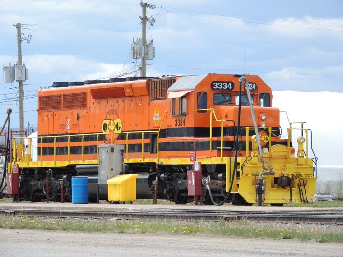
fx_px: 2477
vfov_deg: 5.9
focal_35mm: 250
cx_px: 172
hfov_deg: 7.9
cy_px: 128
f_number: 4.7
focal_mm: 44.5
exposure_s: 1/400
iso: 100
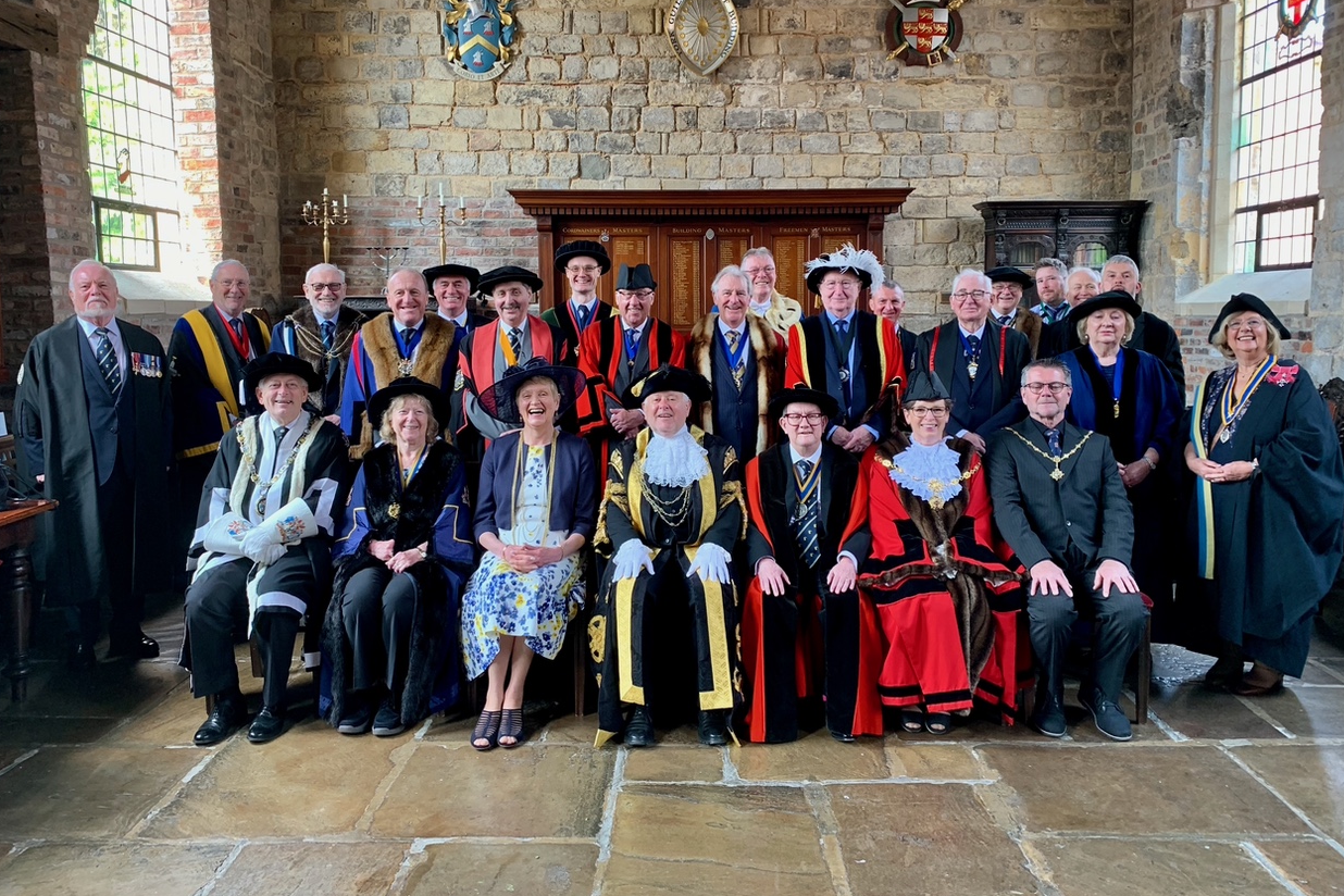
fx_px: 1045
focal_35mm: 28
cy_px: 379
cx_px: 688
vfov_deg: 46.3
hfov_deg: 65.5
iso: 100
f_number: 1.8
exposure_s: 1/69
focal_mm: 4.25
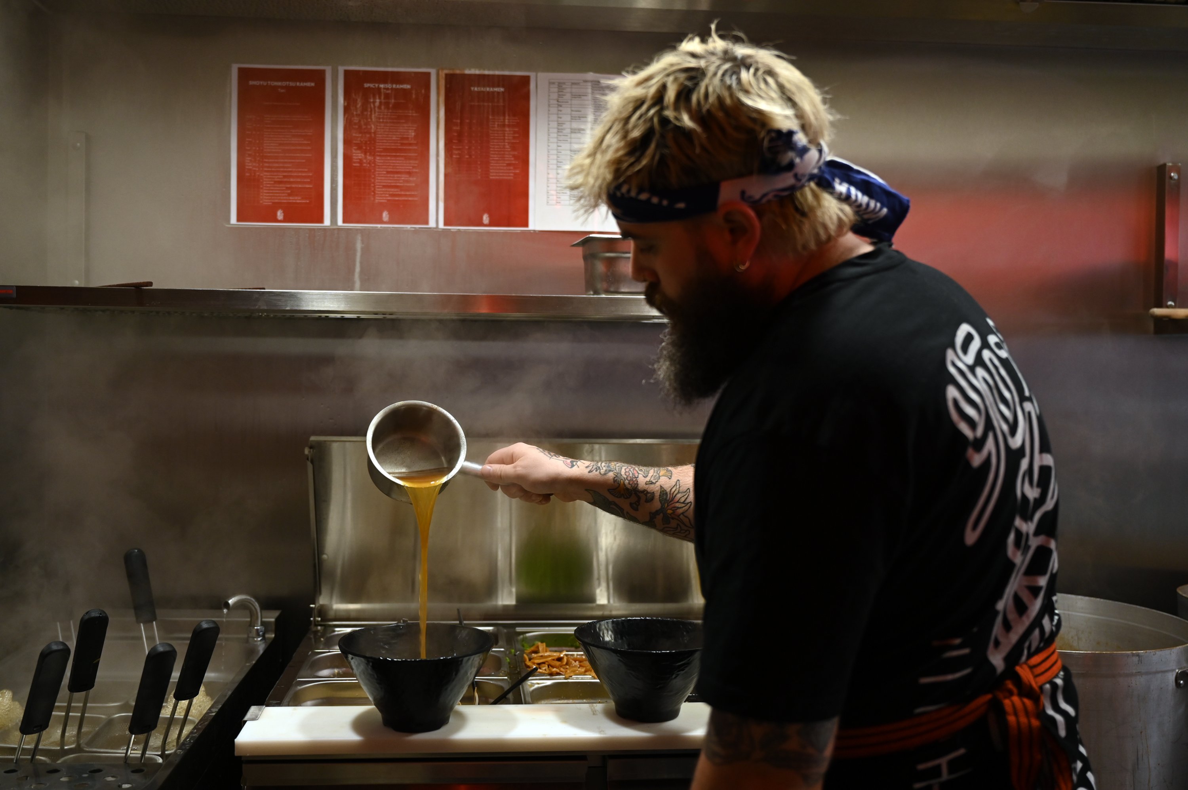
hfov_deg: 58.0
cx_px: 594
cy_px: 395
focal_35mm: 32
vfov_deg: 40.5
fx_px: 1072
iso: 1000
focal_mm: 32.5
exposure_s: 1/200
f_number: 2.8
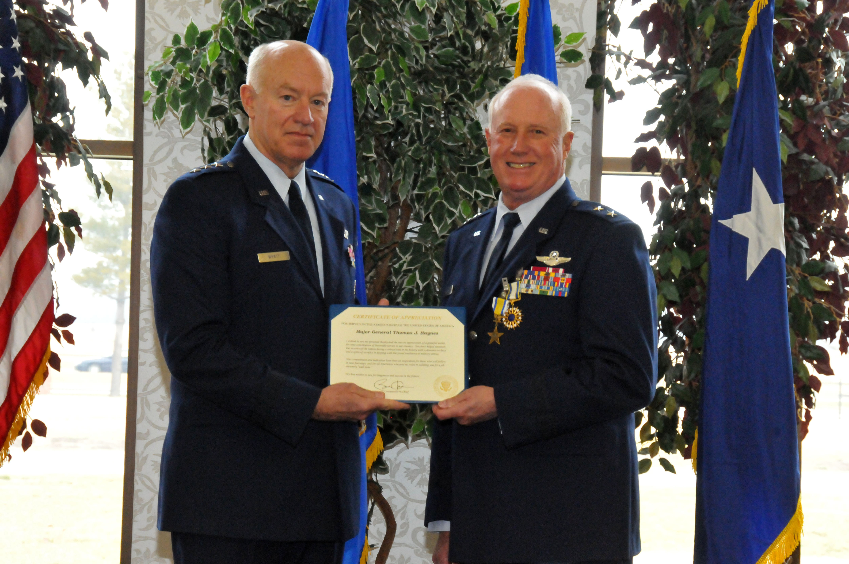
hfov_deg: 16.7
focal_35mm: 123
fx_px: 2897
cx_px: 424
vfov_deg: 11.1
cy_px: 282
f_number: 10
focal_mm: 82
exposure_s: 1/60
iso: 4000
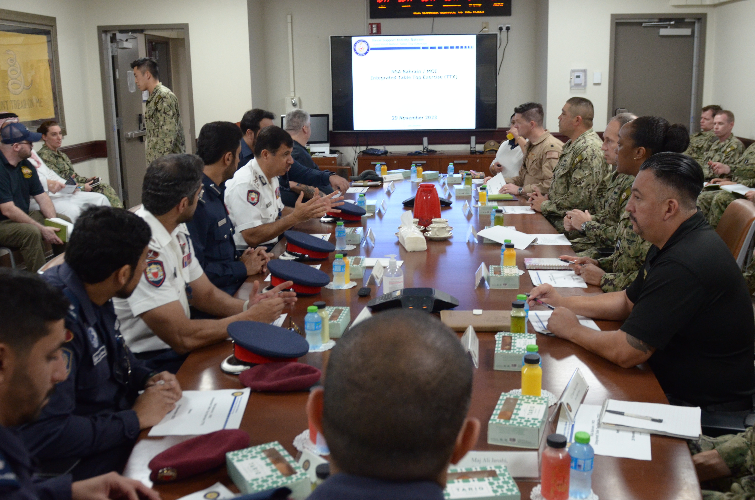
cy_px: 250
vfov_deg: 36.7
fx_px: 753
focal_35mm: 36
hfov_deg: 53.2
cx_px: 378
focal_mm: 24
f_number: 4.5
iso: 1600
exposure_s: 1/100
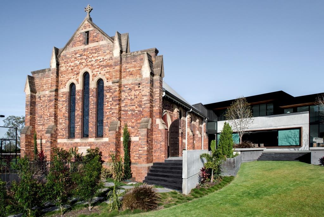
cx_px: 162
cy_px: 108
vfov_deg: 53.2
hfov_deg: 73.7
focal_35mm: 24
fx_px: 216
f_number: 13
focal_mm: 24
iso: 400
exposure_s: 1/500
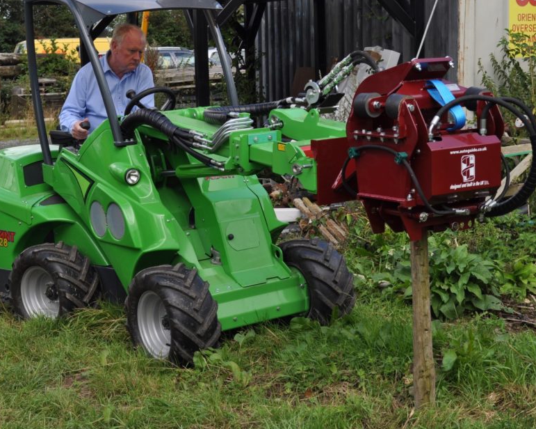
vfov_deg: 21.5
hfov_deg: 26.8
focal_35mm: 71
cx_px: 282
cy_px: 209
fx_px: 1126
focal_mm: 38
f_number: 7.1
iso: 200
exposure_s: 1/200
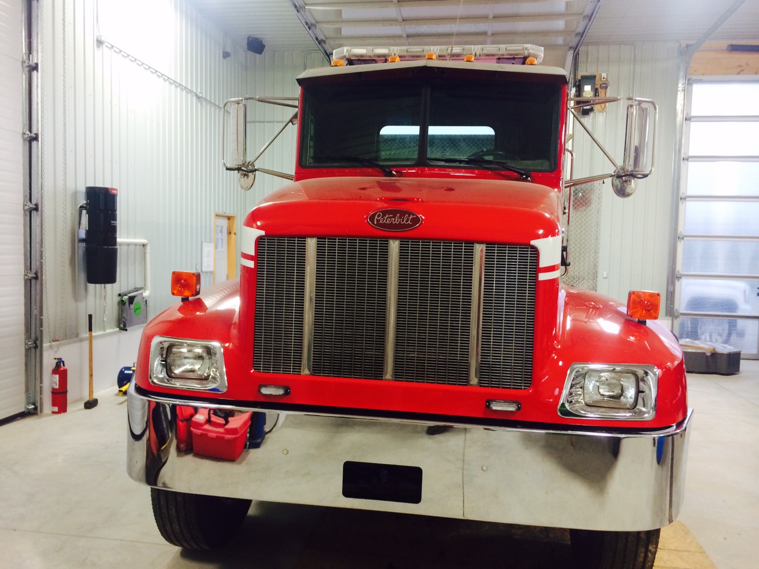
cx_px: 380
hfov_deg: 60.0
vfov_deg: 46.8
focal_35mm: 30
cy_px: 284
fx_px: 658
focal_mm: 4.12
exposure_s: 1/30
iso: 100
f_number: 2.2
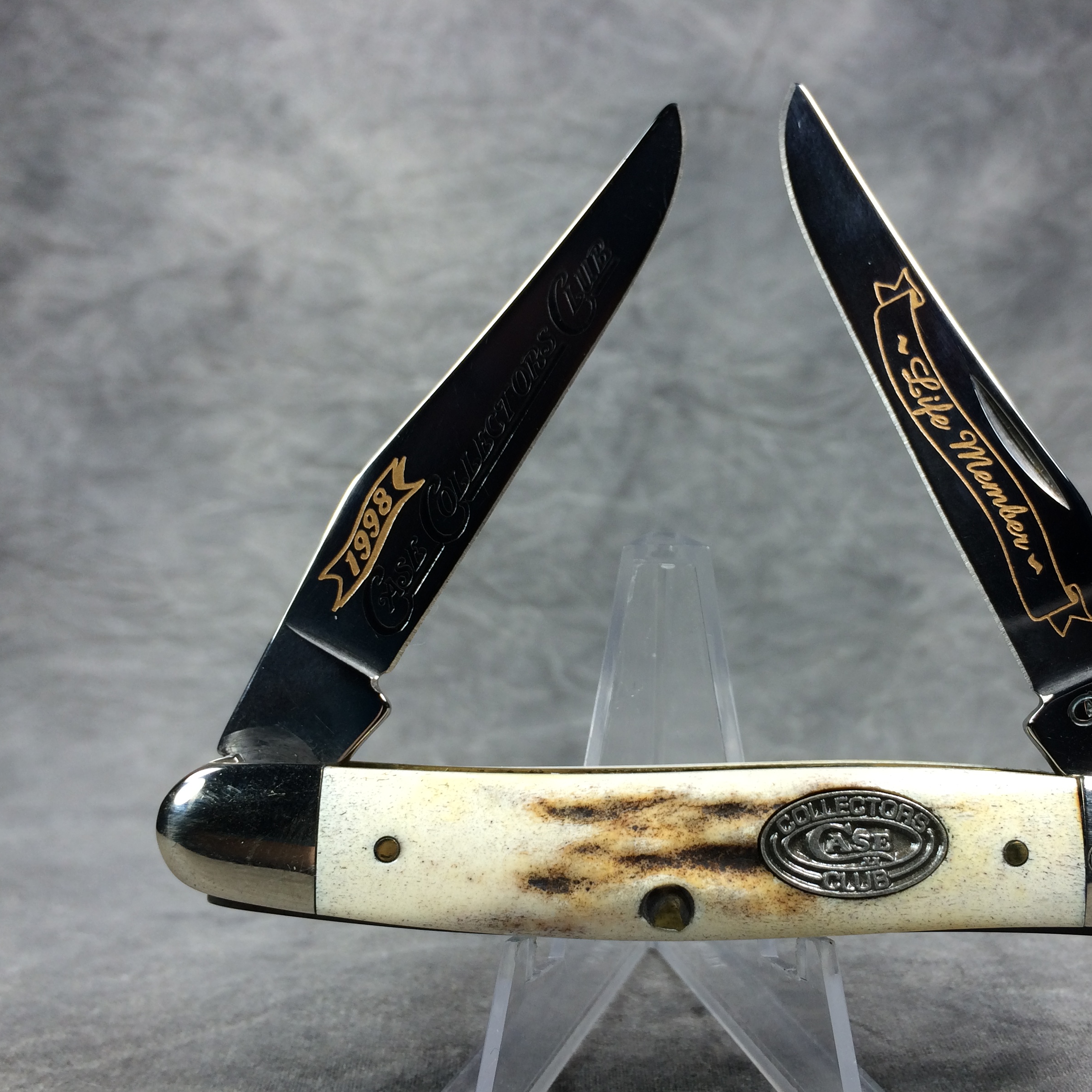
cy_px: 539
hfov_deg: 46.9
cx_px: 660
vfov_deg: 47.2
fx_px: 1249
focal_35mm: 35
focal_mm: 4.15
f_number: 2.2
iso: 32
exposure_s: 1/120
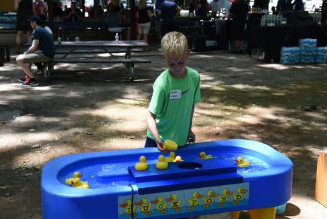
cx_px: 164
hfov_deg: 44.5
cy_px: 110
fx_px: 400
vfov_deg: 30.6
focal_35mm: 44
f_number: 5.6
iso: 400
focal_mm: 44
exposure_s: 1/160
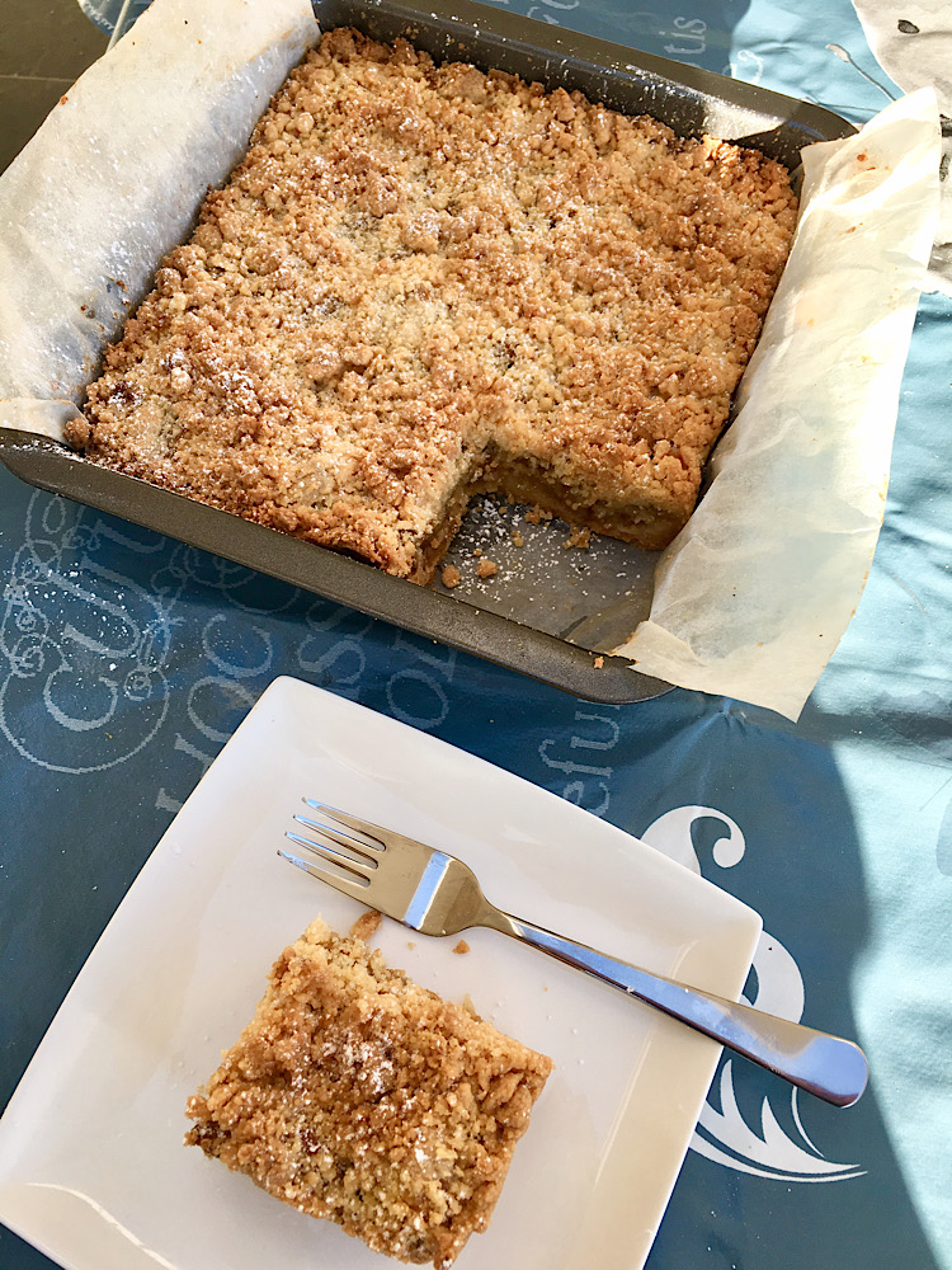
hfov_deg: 48.2
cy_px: 635
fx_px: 1063
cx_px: 476
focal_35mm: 29
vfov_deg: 61.7
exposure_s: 1/193
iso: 25
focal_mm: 4.15
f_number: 2.2
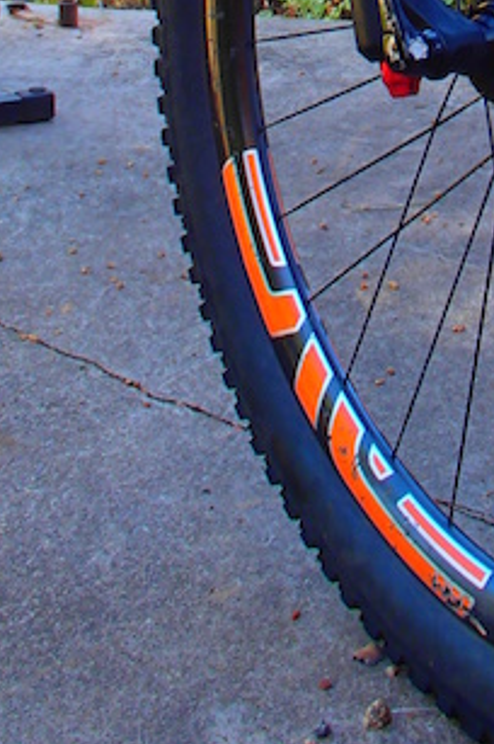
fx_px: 1568
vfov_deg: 24.1
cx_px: 458
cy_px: -160
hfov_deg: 17.6
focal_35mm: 76
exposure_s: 1/80
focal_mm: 5
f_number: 3.9
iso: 100
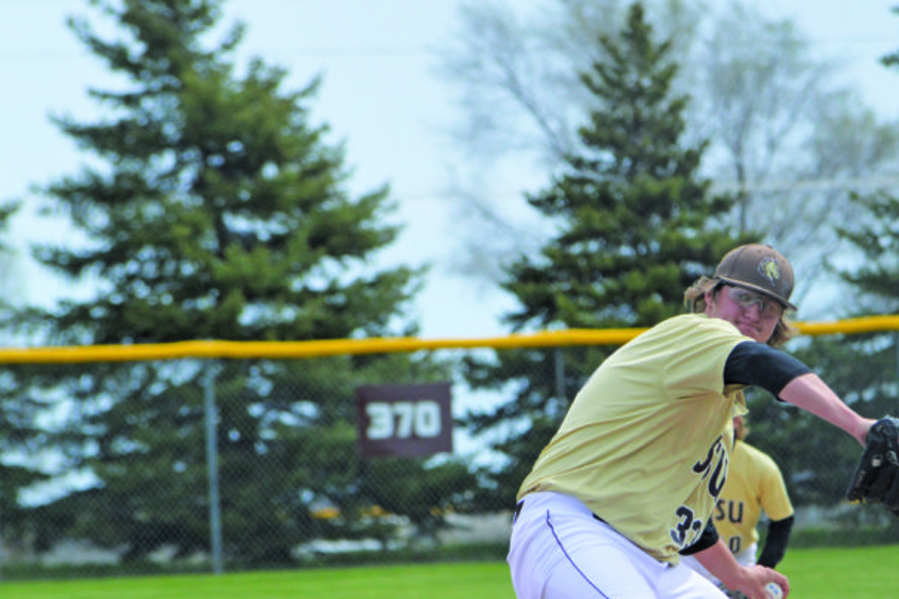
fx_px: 13584
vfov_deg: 2.5
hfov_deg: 3.8
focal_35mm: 544
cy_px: 484
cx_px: 679
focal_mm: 200
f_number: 6.3
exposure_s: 1/1600
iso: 400
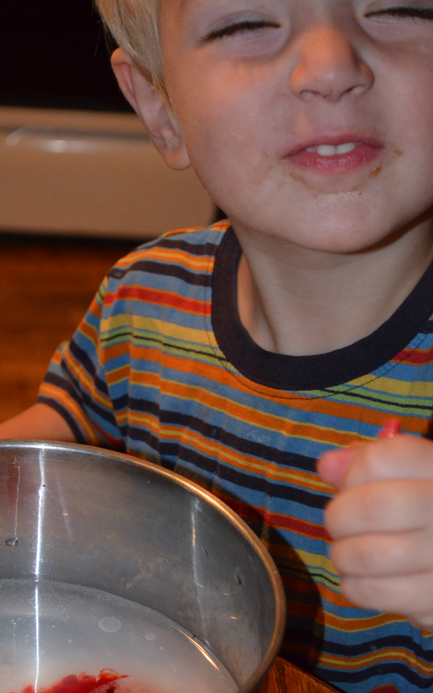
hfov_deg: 15.2
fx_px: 1617
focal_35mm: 86
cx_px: 177
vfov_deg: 24.1
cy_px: 423
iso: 3200
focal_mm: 45
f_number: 5.3
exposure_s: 1/60
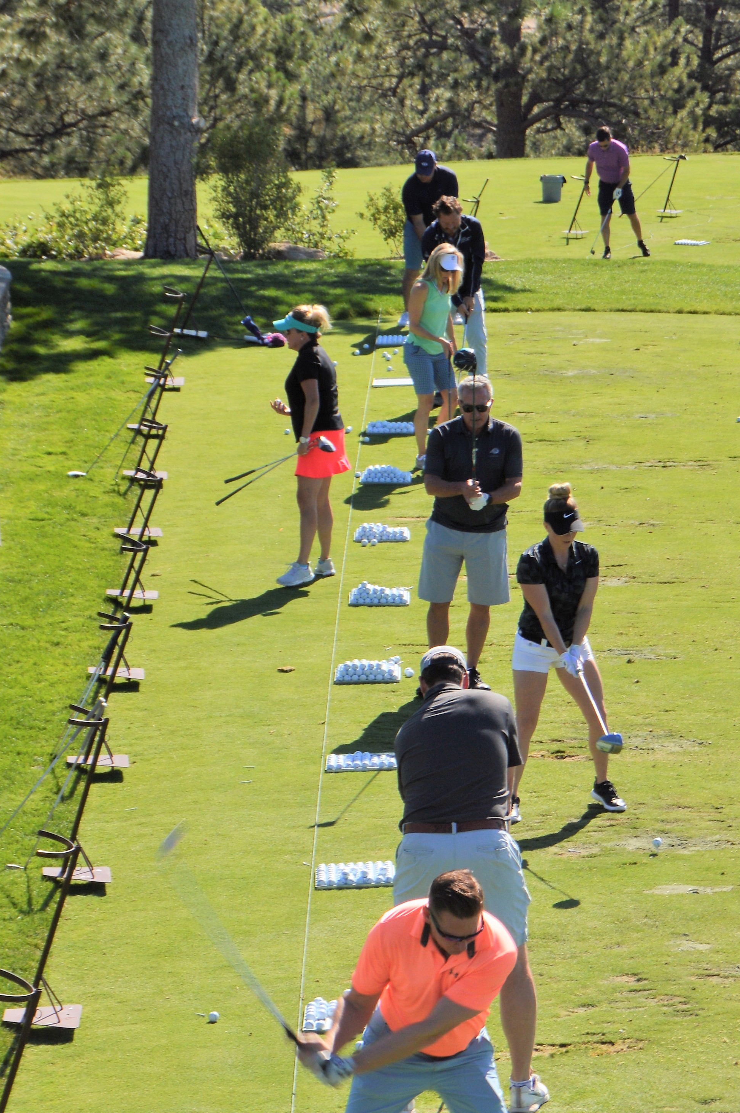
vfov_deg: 13.8
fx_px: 4602
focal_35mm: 149
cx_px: 575
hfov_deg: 9.2
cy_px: 637
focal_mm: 48
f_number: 7.1
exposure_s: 1/200
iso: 100
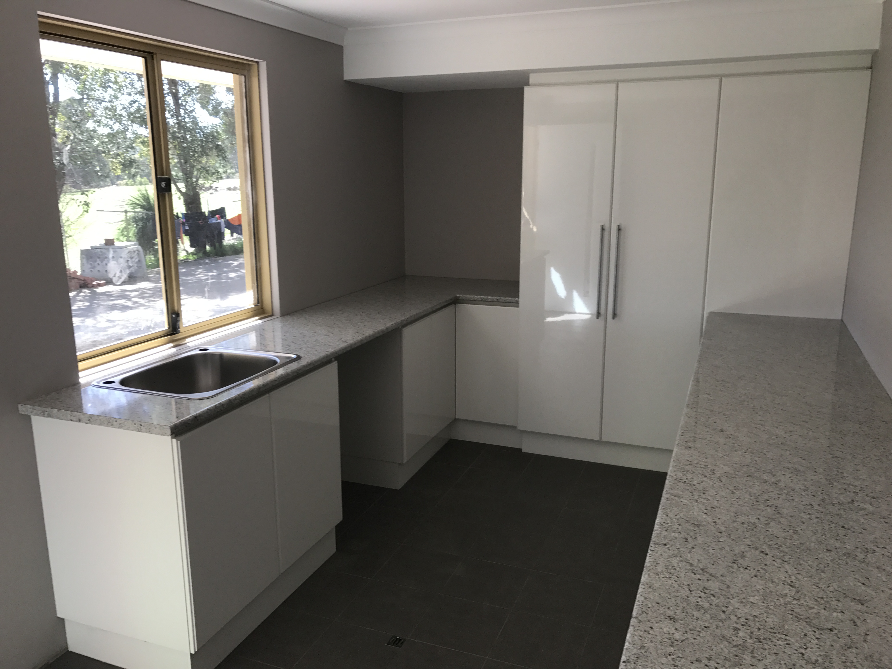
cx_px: 446
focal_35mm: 28
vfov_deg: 49.7
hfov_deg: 63.4
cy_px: 334
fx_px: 722
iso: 40
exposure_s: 1/100
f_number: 1.8
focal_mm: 3.99
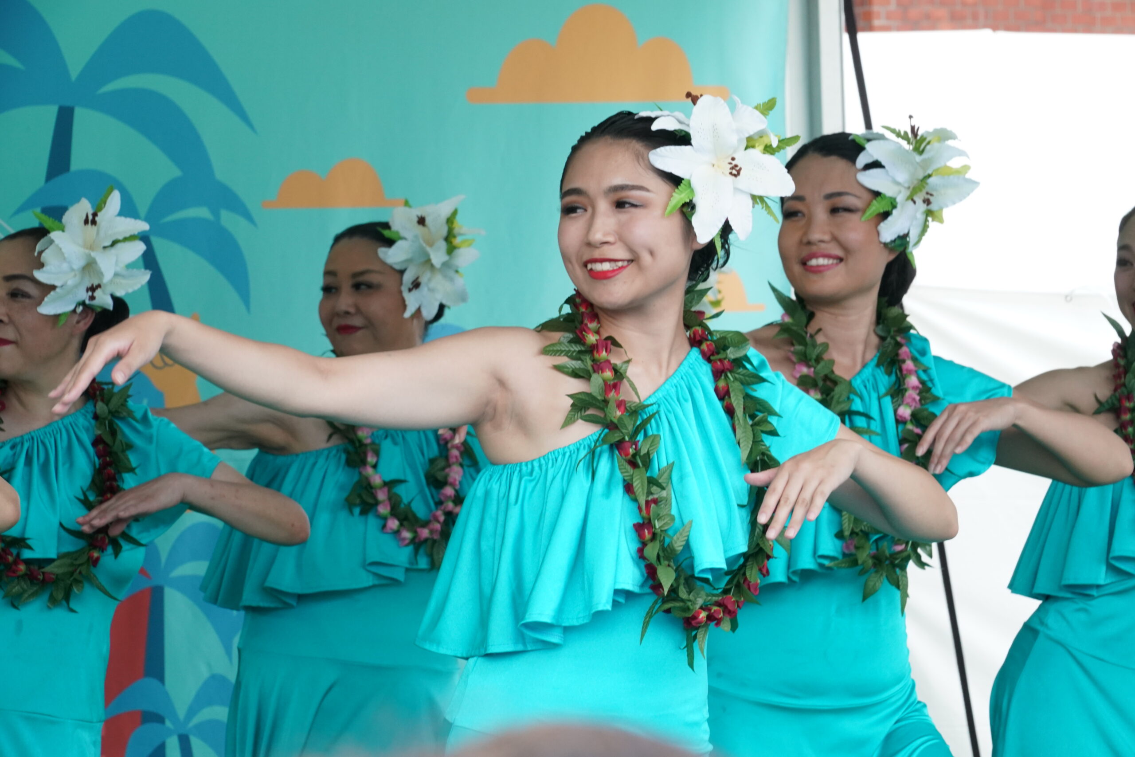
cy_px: 378
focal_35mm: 184
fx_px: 5801
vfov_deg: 7.5
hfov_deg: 11.2
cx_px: 568
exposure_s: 1/200
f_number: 18
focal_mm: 184
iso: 2500
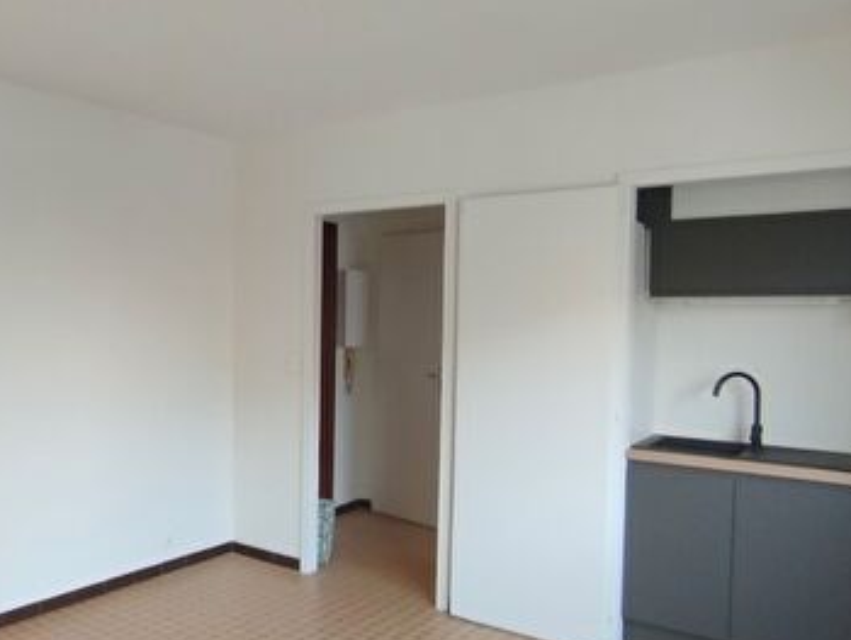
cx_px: 241
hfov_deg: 57.7
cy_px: 359
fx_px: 738
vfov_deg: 46.7
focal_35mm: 30
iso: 100
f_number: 2.2
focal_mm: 1.65
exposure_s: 1/33
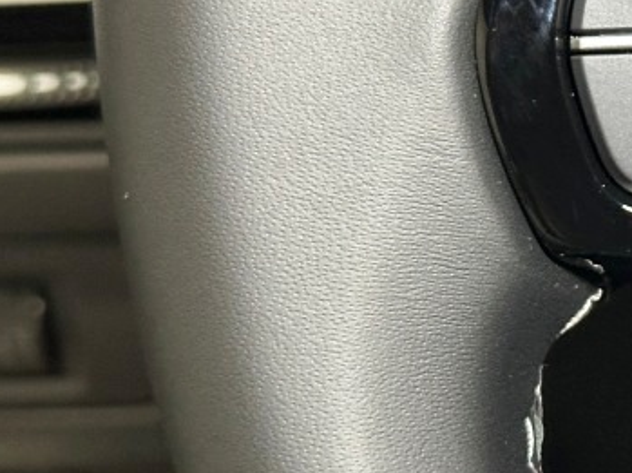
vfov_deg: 10.4
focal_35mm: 141
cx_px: 833
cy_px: -31
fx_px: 2572
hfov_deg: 13.5
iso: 400
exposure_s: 1/40
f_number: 1.78
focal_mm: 6.86
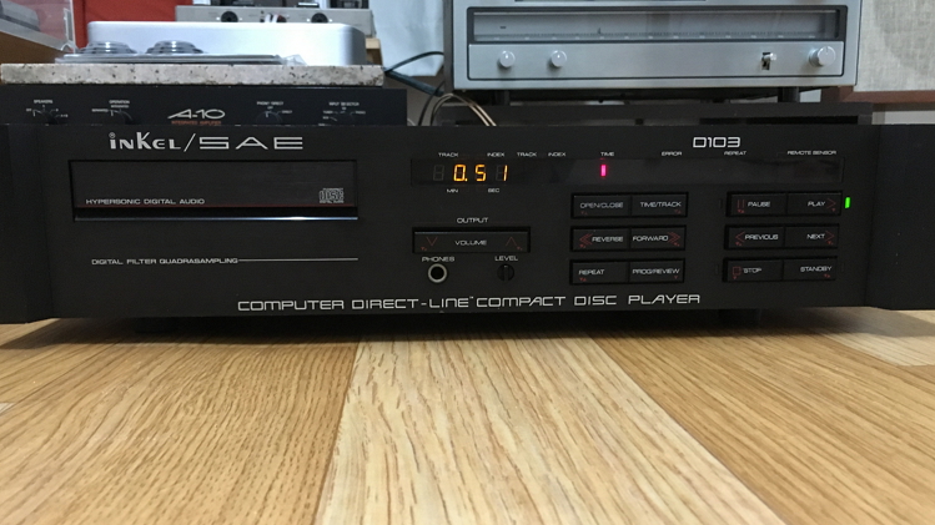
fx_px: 843
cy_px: 305
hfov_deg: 58.0
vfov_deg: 34.6
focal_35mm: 34
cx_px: 462
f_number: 2.2
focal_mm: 4.15
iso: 320
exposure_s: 1/15
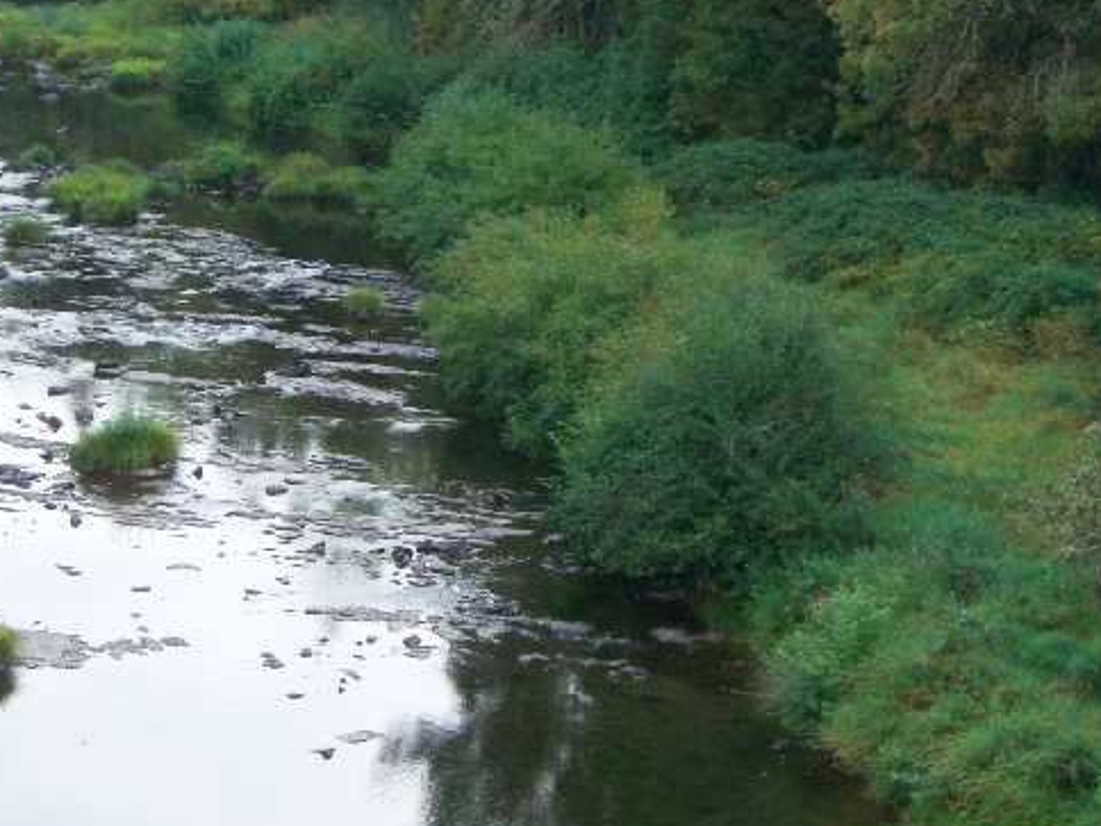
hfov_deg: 18.0
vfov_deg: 13.6
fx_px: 3467
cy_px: 412
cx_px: 439
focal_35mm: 109
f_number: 3.8
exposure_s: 1/320
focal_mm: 13.7
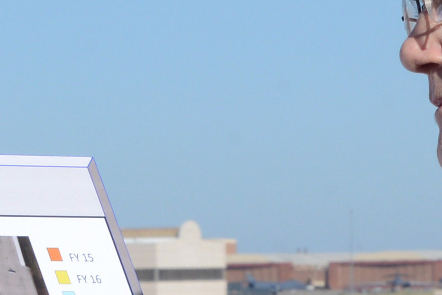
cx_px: 230
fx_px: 5513
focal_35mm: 449
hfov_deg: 4.6
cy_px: 517
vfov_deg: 3.0
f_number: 16
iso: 640
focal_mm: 65
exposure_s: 1/640
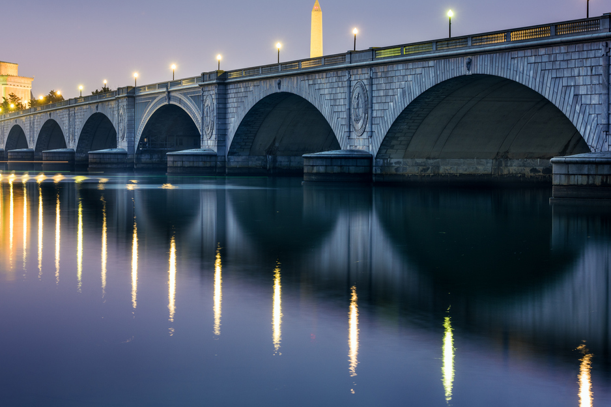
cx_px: 227
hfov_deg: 19.1
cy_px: 137
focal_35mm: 107
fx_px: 1816
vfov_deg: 12.8
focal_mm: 80
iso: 100
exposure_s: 30
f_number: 8
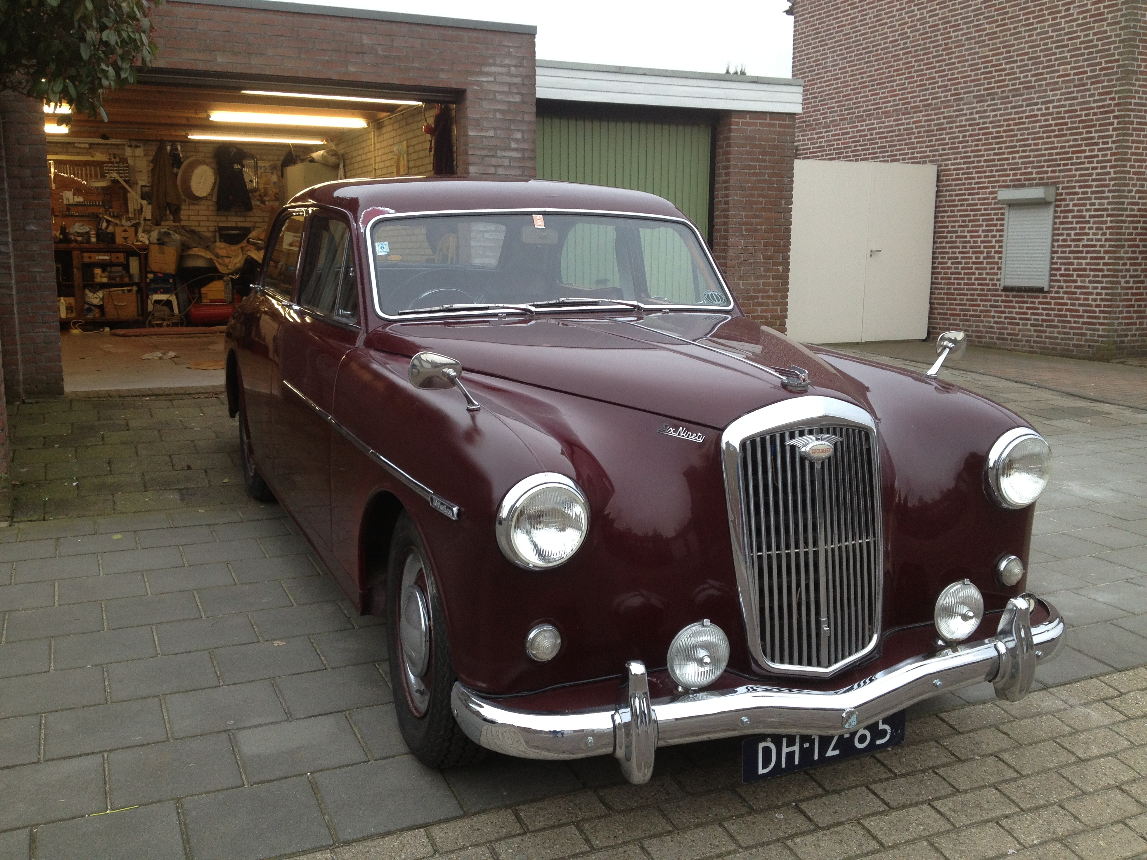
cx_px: 574
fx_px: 1160
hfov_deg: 52.6
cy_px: 430
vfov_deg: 40.7
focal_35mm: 35
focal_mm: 4.28
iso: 80
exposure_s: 1/120
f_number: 2.4
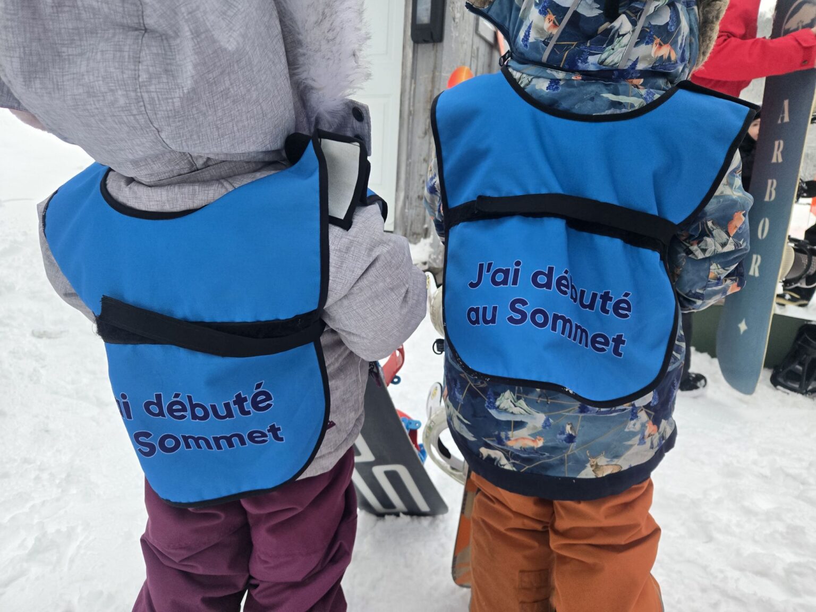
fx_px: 542
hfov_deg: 73.9
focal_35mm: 23
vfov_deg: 58.9
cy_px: 306
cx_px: 408
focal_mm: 5.4
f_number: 1.8
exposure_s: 1/180
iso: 160
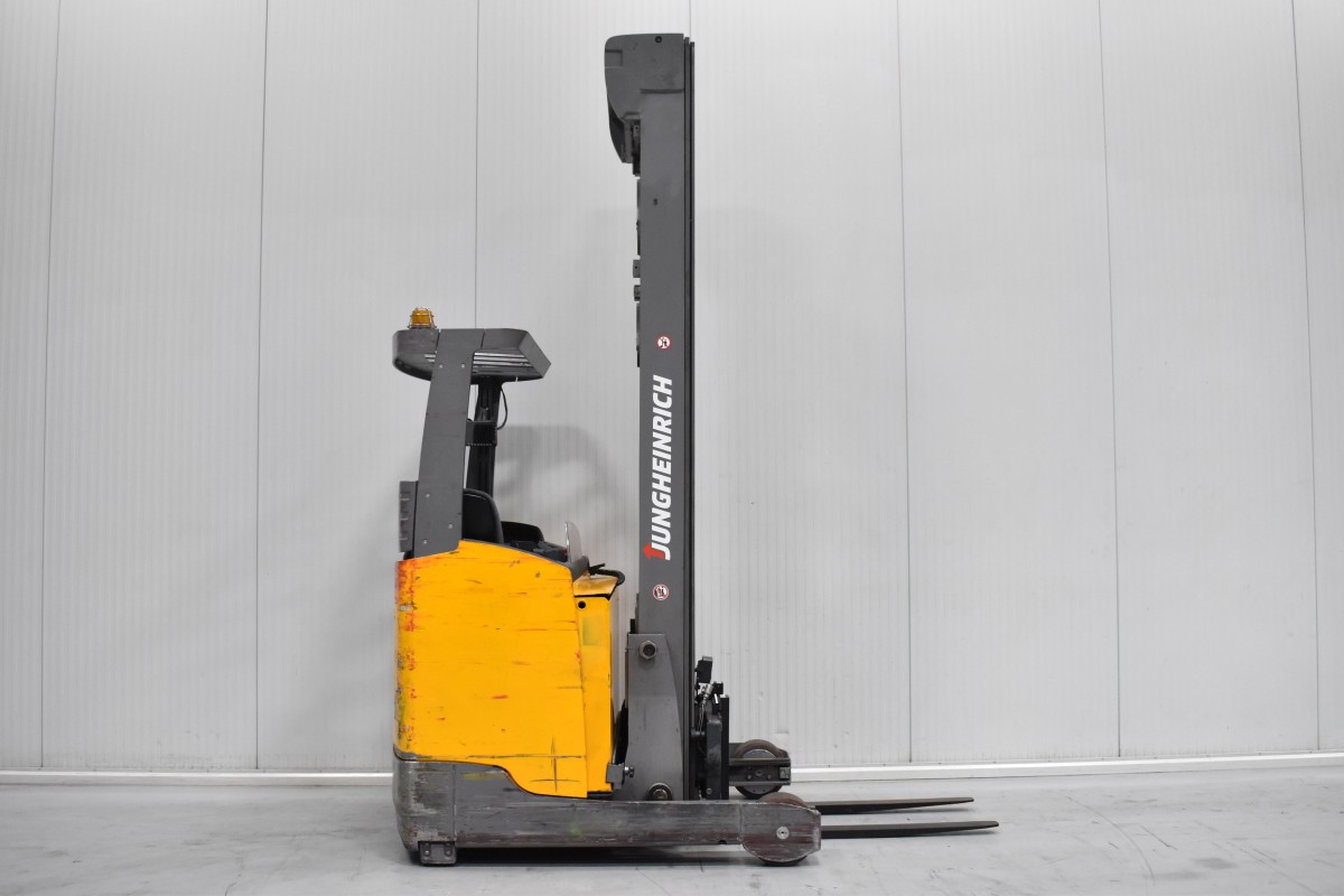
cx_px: 672
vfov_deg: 41.7
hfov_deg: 59.5
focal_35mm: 32
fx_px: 1176
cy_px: 448
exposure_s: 1/80
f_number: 5
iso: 1600
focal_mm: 21
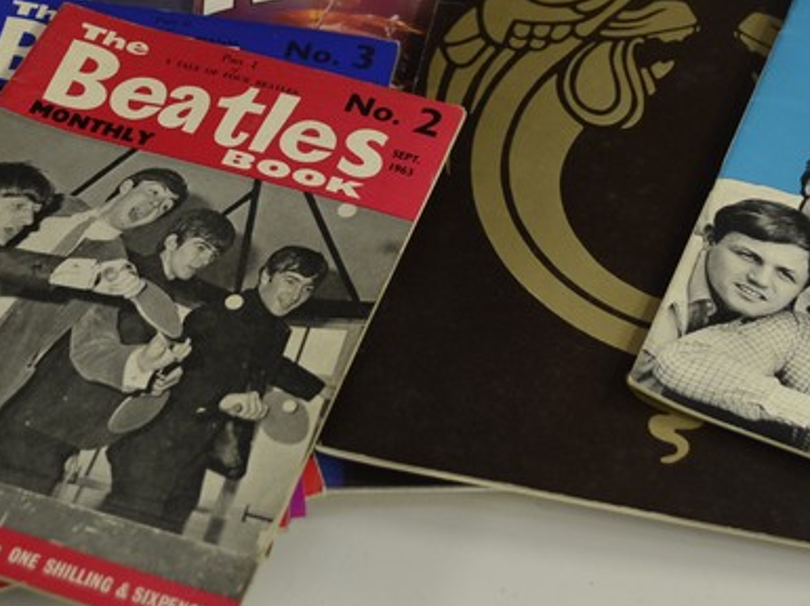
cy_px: -24
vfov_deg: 19.0
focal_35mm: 75
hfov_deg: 26.0
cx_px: 433
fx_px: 1753
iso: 400
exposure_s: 1/25
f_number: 3.8
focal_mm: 20
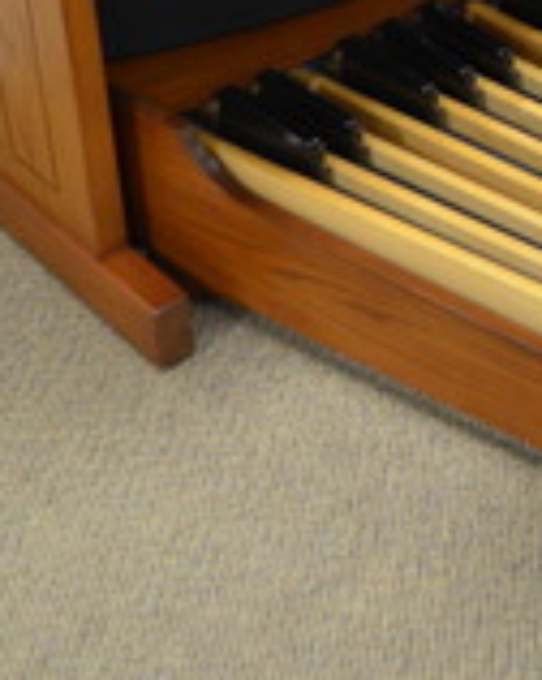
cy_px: -159
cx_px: 525
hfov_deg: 17.1
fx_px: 1768
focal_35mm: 88
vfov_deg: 20.2
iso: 1000
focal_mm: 22
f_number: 4
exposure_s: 1/30
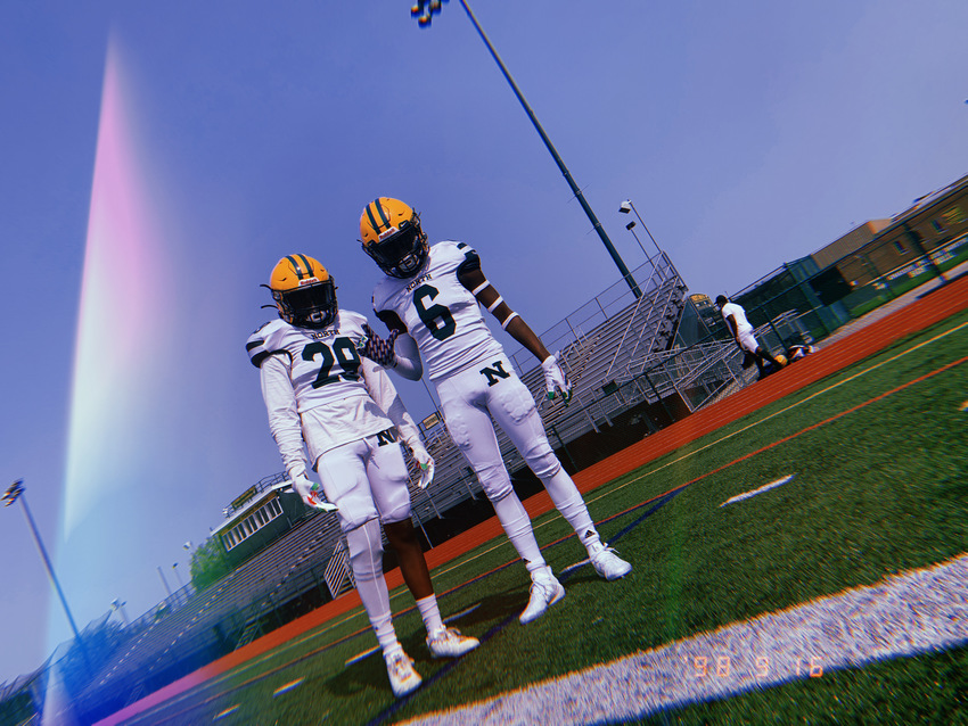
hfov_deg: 67.3
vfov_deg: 53.1
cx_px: 484
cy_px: 363
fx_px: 727
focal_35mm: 26
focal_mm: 4.25
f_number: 1.8
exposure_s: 1/3650
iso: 25
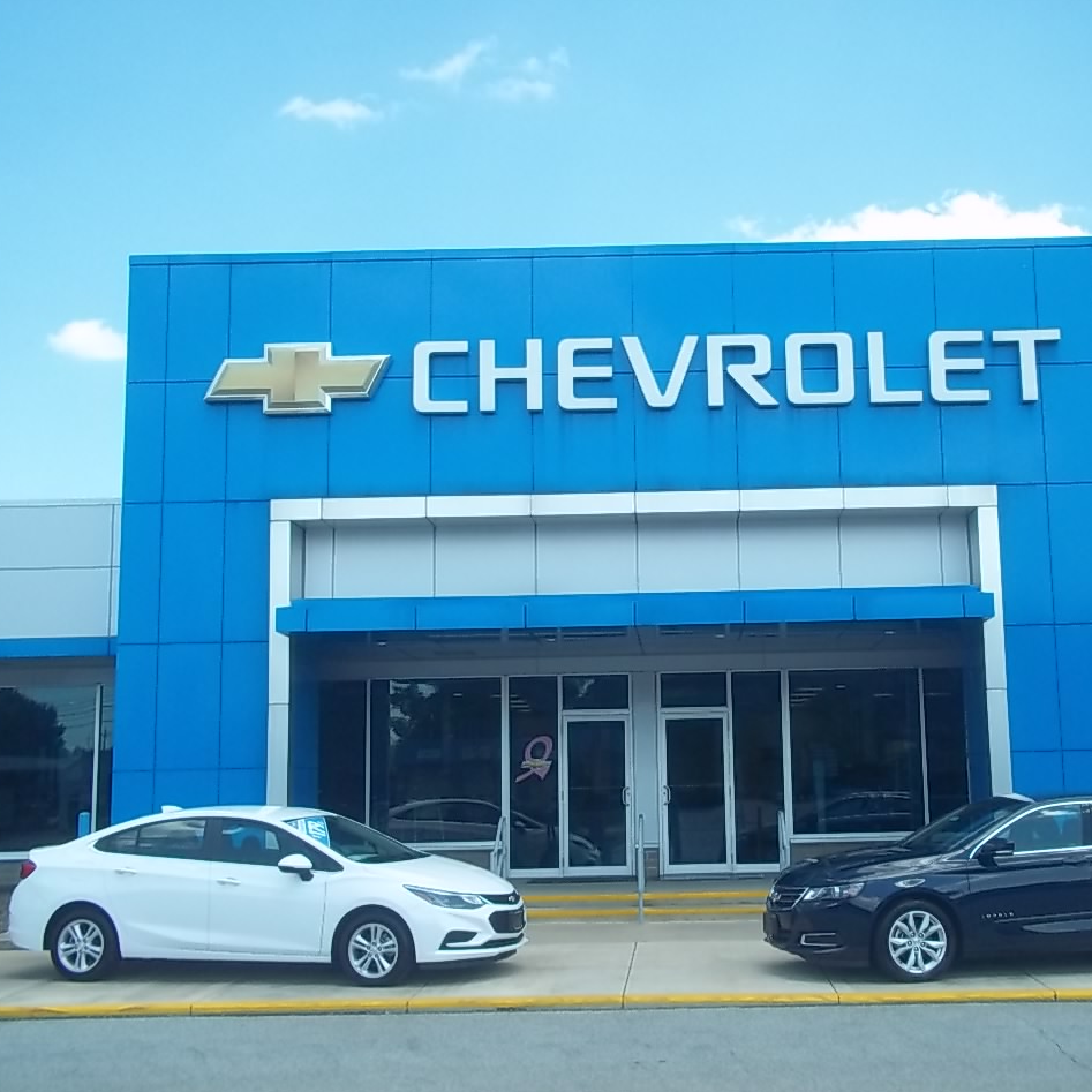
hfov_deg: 39.0
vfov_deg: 39.2
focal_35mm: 43
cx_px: 665
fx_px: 1535
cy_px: 545
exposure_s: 1/100
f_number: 8
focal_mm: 6.5
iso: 80
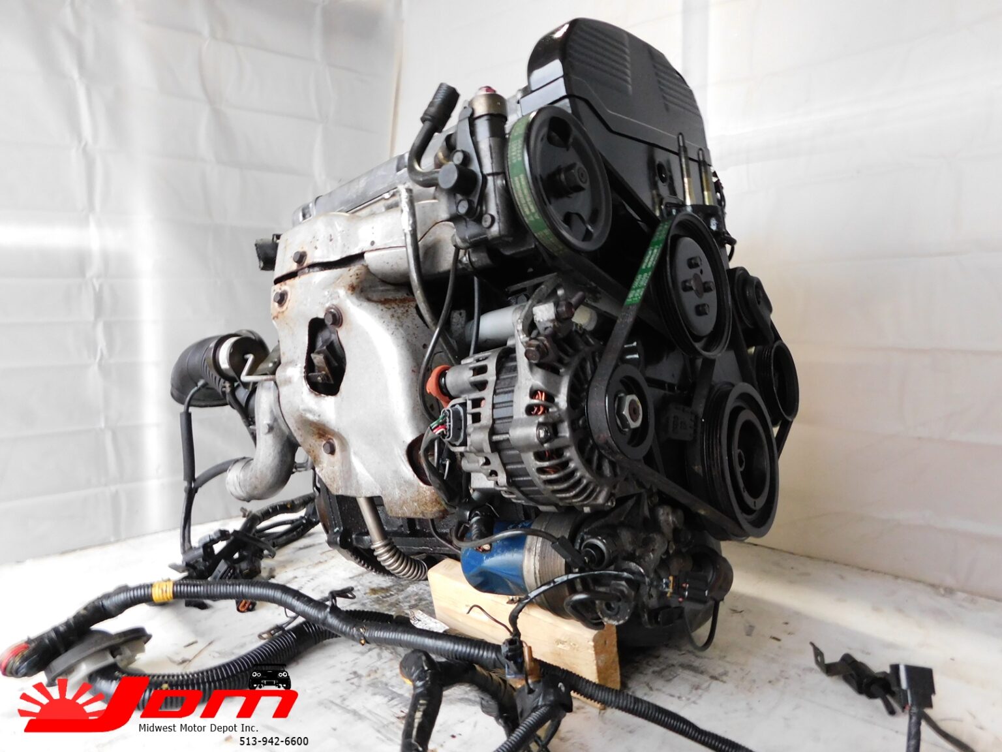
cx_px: 501
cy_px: 376
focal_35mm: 23
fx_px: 666
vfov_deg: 58.9
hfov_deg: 73.9
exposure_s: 1/8
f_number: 3
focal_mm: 4
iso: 450
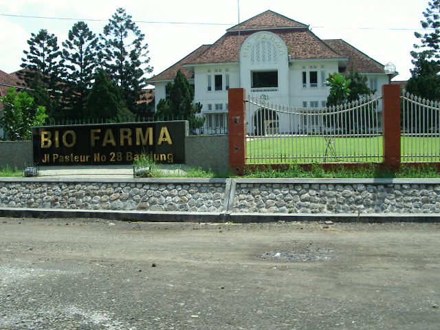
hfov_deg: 49.0
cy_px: 165
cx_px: 220
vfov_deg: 37.7
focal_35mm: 38
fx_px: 483
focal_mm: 5.8
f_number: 4.8
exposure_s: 1/320
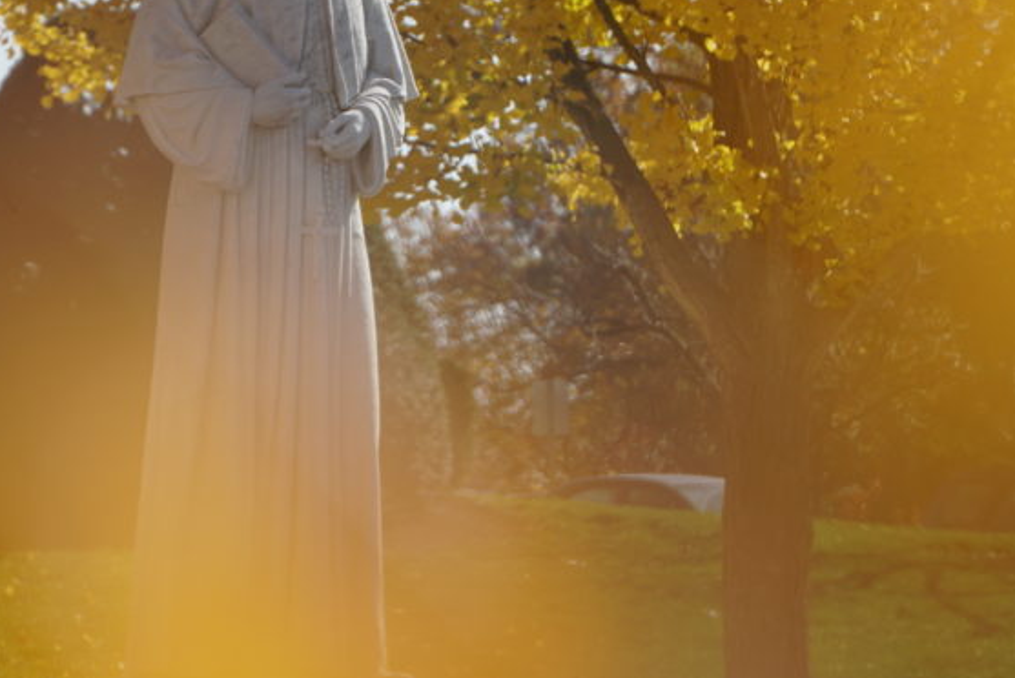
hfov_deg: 5.8
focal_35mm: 358
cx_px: 335
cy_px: 161
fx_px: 10095
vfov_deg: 3.8
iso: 100
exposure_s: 1/320
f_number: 6.3
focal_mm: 133
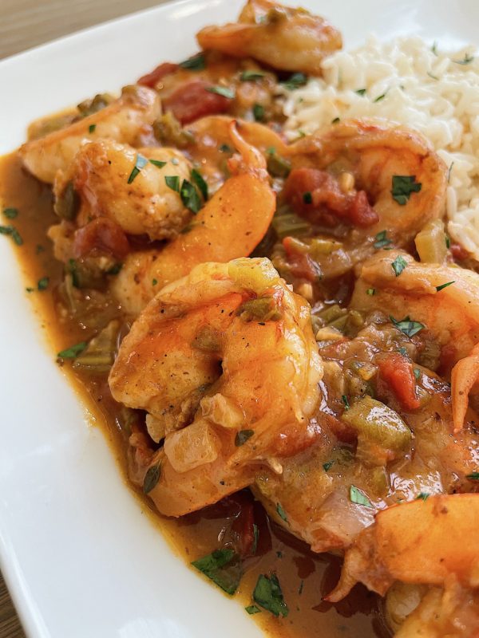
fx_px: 480
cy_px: 319
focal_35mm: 26
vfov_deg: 67.3
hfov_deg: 53.1
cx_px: 240
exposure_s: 1/120
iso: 50
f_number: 1.6
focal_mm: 4.2
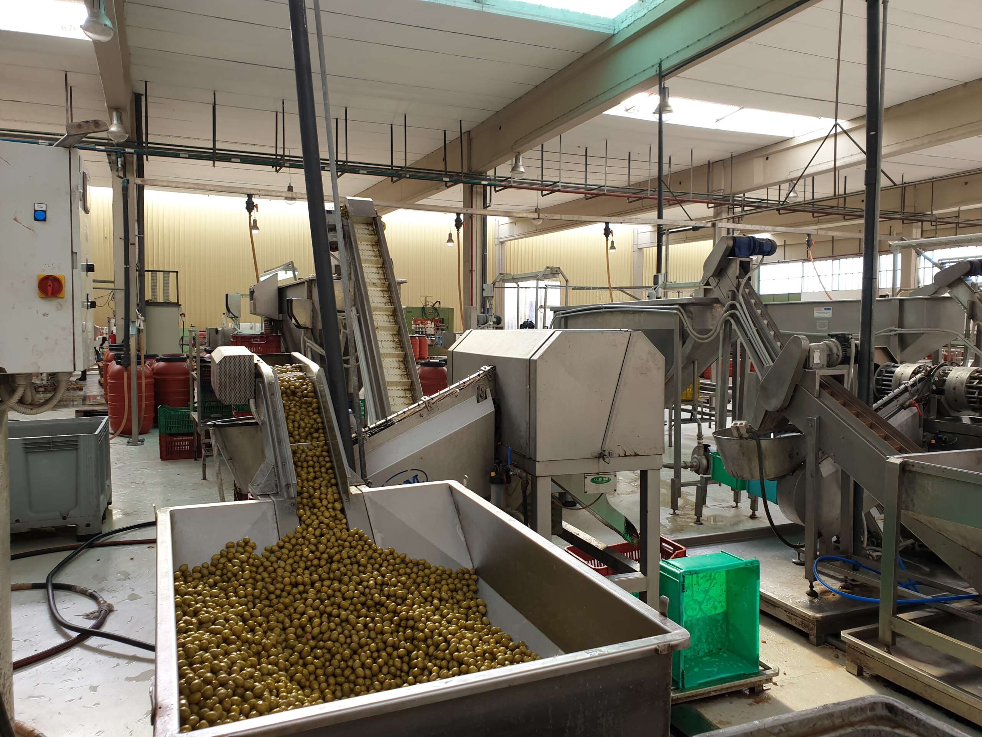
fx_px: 738
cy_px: 368
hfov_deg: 67.3
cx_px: 491
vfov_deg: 53.1
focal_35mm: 26
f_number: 2.4
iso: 50
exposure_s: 1/100
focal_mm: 4.3
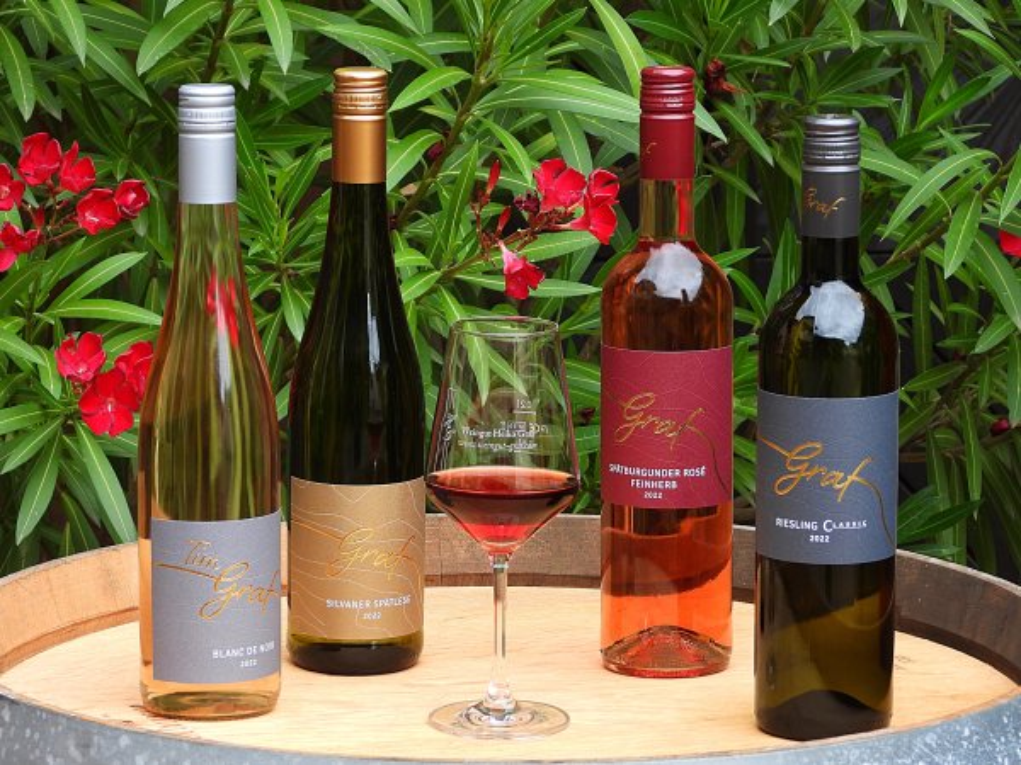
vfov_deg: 11.0
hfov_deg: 14.6
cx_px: 510
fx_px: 3982
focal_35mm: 135
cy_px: 382
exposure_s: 1/60.2
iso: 100
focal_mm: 24.3
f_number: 4
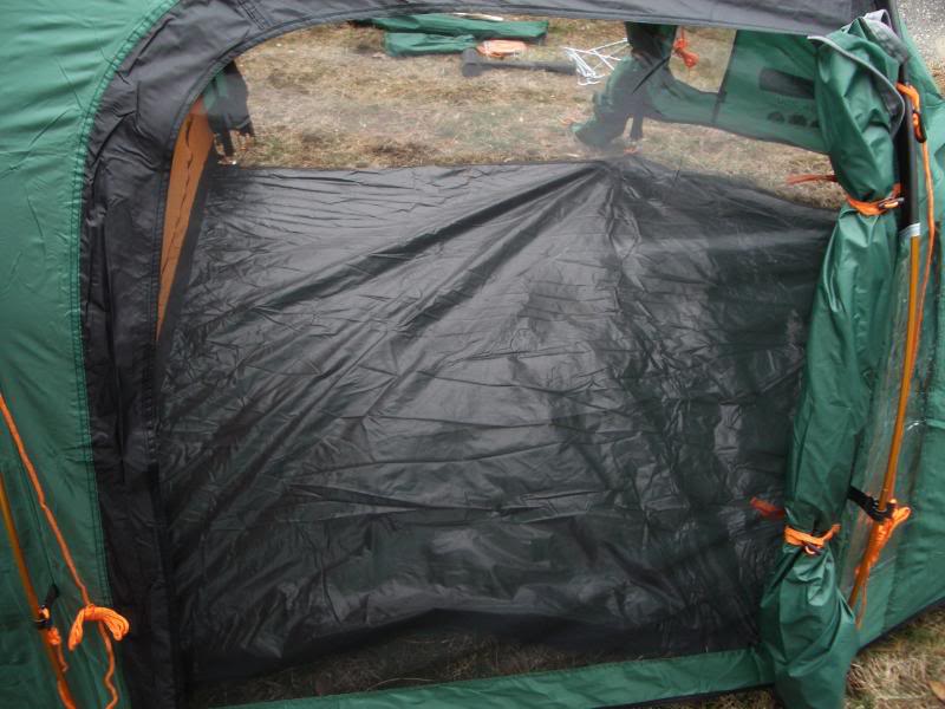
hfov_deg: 52.6
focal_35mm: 35
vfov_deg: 40.7
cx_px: 472
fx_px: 955
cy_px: 354
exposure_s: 1/80
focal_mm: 5.8
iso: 80
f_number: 2.6
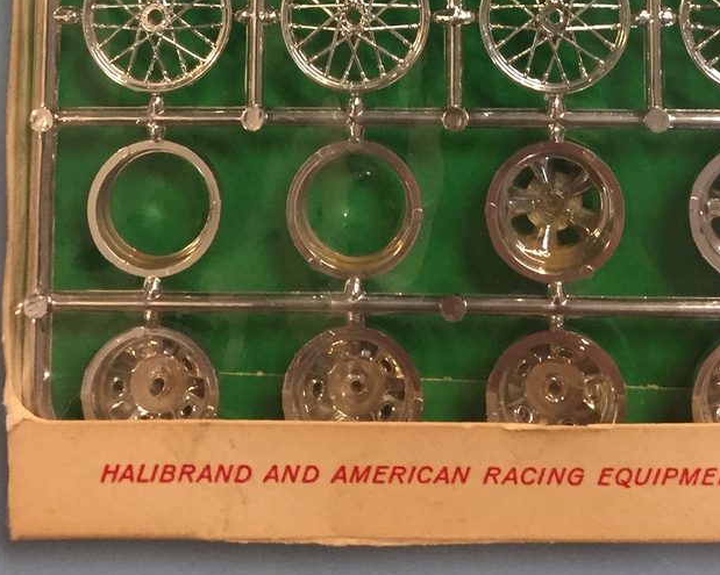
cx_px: 449
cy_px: -232
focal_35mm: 64
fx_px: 1364
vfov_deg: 21.0
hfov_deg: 29.5
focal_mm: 4.15
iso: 160
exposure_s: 1/30
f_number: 2.2
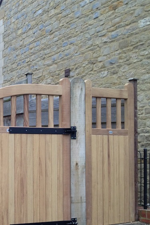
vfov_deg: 30.4
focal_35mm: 66
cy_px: 141
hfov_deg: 19.0
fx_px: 412
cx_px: -51
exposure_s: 1/120
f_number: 2.4
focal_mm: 4.28
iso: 64
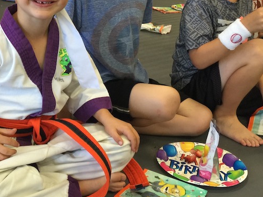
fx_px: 441
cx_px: 37
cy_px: 59
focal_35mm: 58
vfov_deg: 25.0
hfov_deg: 32.0
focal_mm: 4.15
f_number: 2.2
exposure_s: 1/15
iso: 50
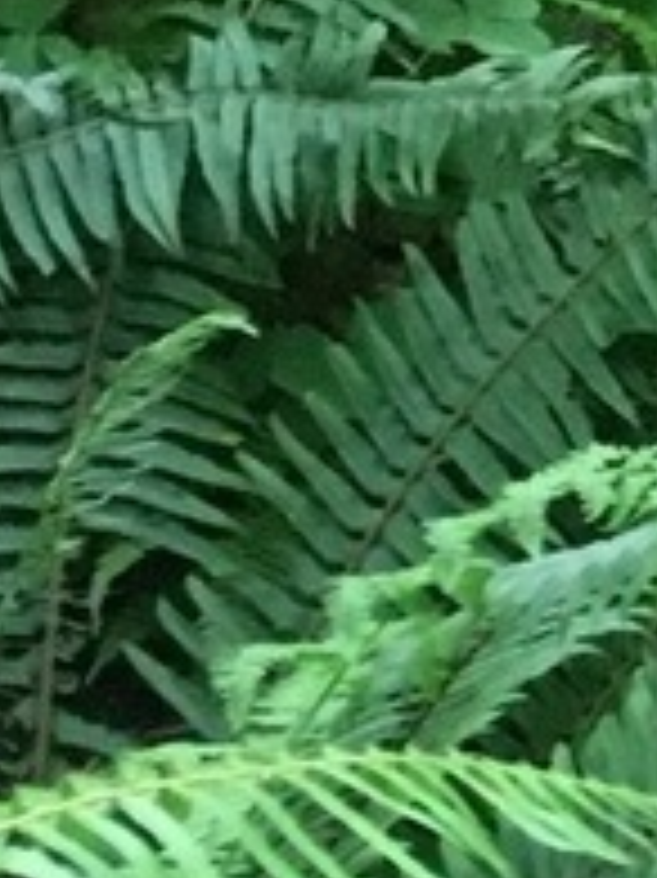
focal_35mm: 223
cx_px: 2428
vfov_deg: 8.8
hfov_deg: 5.9
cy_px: 23
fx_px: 5649
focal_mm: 4.15
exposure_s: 1/20
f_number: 2.2
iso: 200
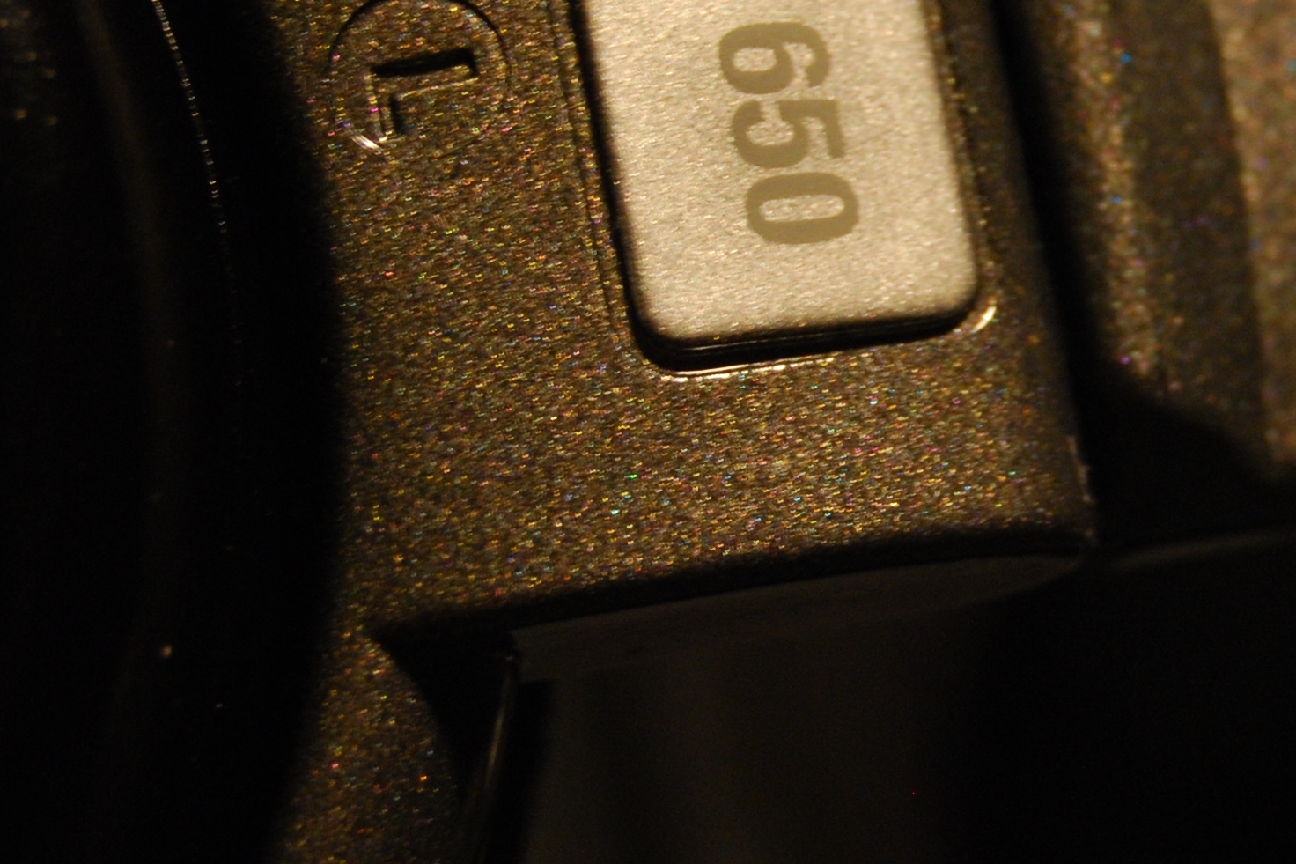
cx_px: 1263
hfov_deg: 9.4
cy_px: 74
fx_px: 7822
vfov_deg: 6.3
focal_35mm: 217
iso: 400
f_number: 5.6
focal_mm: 55
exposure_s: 1/20
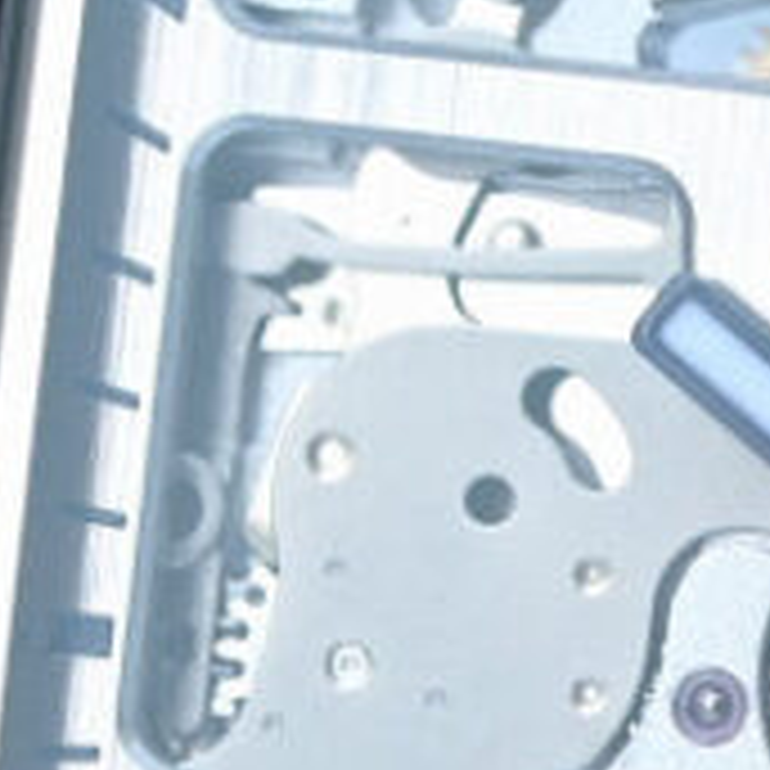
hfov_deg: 2.9
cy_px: 615
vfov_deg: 2.9
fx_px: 15402
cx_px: 1346
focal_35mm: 612
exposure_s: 1/1250
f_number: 6.3
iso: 400
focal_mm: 60
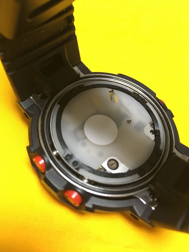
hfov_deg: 48.2
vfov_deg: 61.7
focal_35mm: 29
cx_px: 94
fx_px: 211
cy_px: 126
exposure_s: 1/15
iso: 250
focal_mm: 4.15
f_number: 2.2
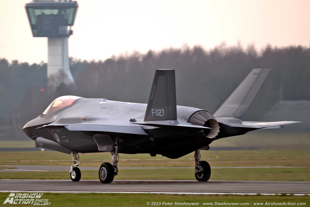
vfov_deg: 2.8
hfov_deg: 4.1
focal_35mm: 500
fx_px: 4308
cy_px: 104
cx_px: 155
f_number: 5.6
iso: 400
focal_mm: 500
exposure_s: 1/400
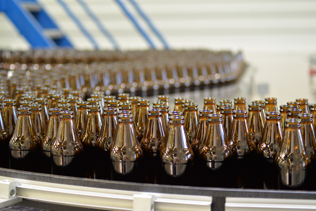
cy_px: 106
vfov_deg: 19.5
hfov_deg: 28.8
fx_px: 615
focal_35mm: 70
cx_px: 158
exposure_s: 1/60
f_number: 4
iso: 1250
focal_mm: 70
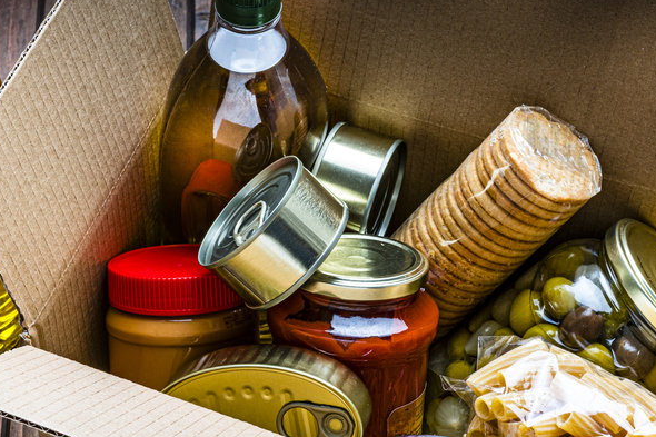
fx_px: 1548
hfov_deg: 23.7
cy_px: 406
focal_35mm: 85
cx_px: 185
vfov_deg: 15.8
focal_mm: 40
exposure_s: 1/100
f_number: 13
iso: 100
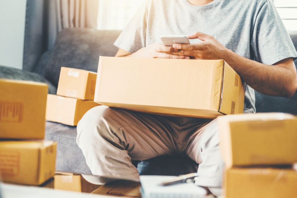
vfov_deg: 25.5
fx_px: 437
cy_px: 99
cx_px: 148
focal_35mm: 53
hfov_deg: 37.5
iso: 200
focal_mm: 35
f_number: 2
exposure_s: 1/80
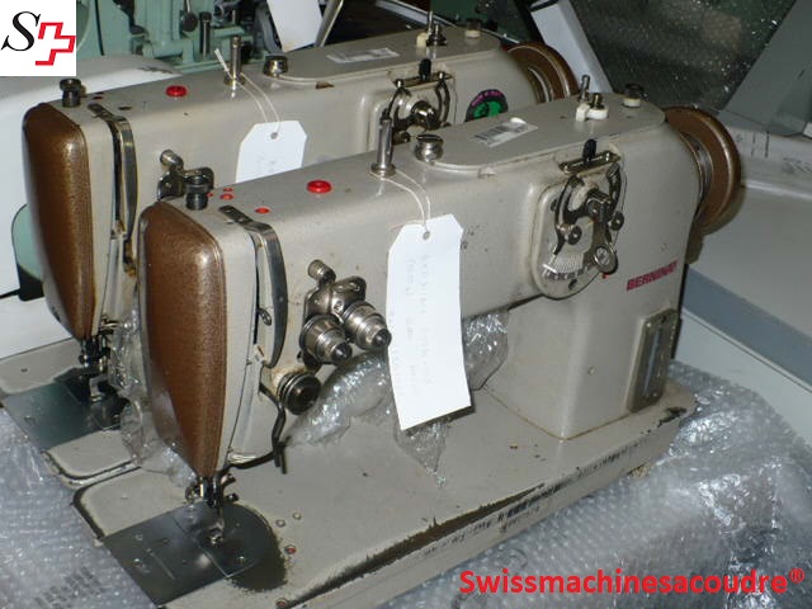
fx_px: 1102
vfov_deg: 30.9
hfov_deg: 40.4
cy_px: 304
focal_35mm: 47
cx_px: 406
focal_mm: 6.1
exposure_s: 1/30
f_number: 2.8
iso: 100
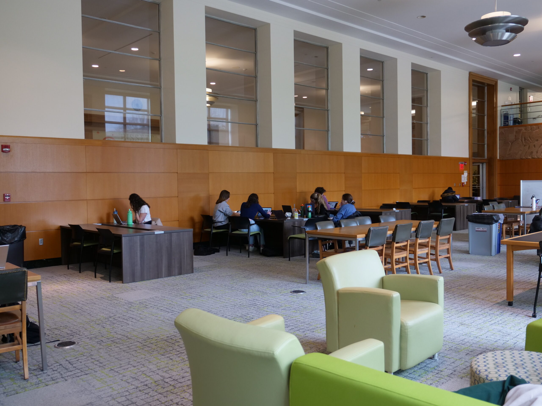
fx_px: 501
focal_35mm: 32
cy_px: 203
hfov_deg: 56.8
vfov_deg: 44.2
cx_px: 271
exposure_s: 1/60
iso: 400
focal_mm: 16
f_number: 2.8
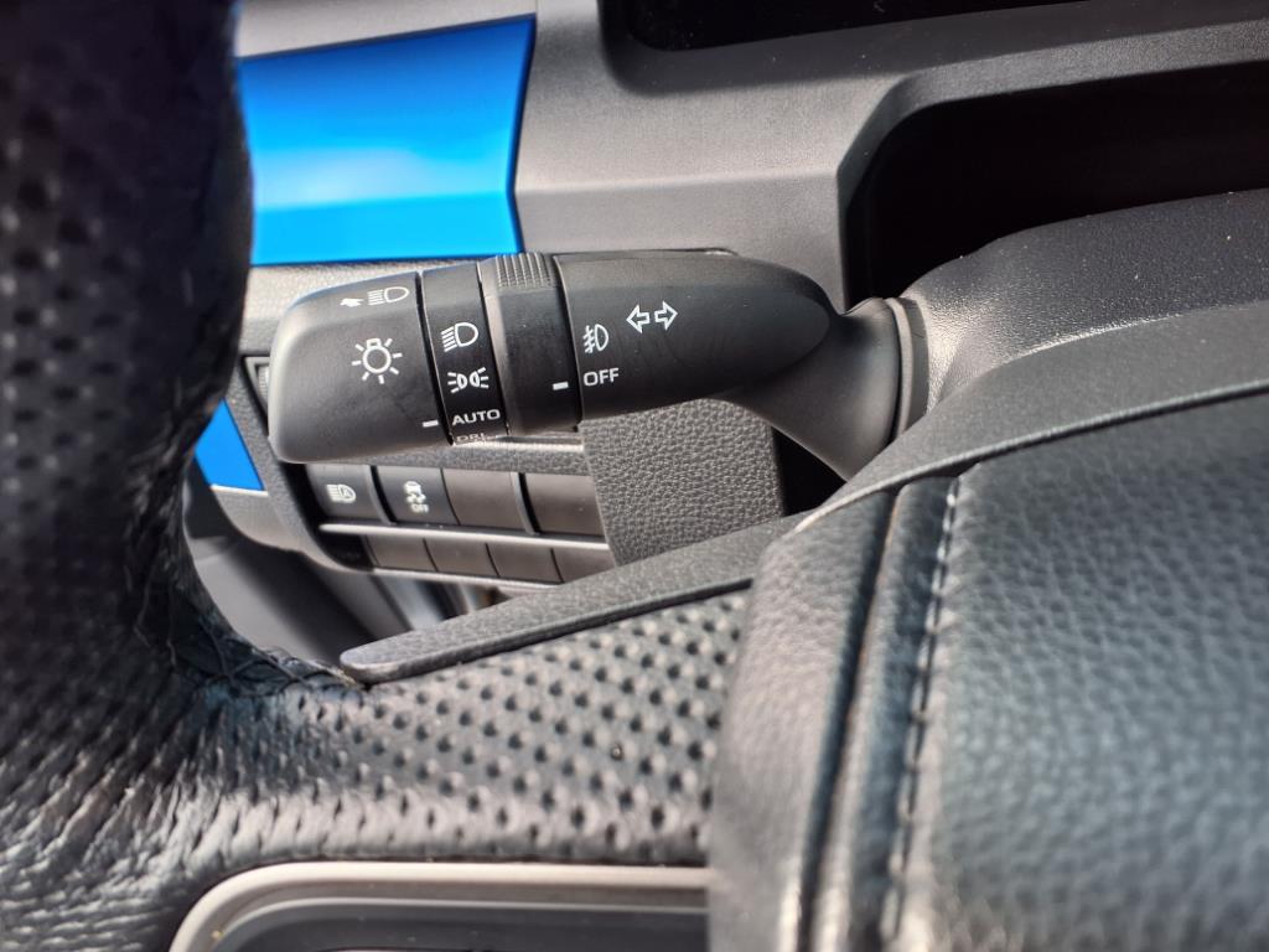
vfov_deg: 51.4
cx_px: 634
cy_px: 476
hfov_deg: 65.3
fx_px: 990
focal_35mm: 27
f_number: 1.9
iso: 40
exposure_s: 1/169
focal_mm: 3.58
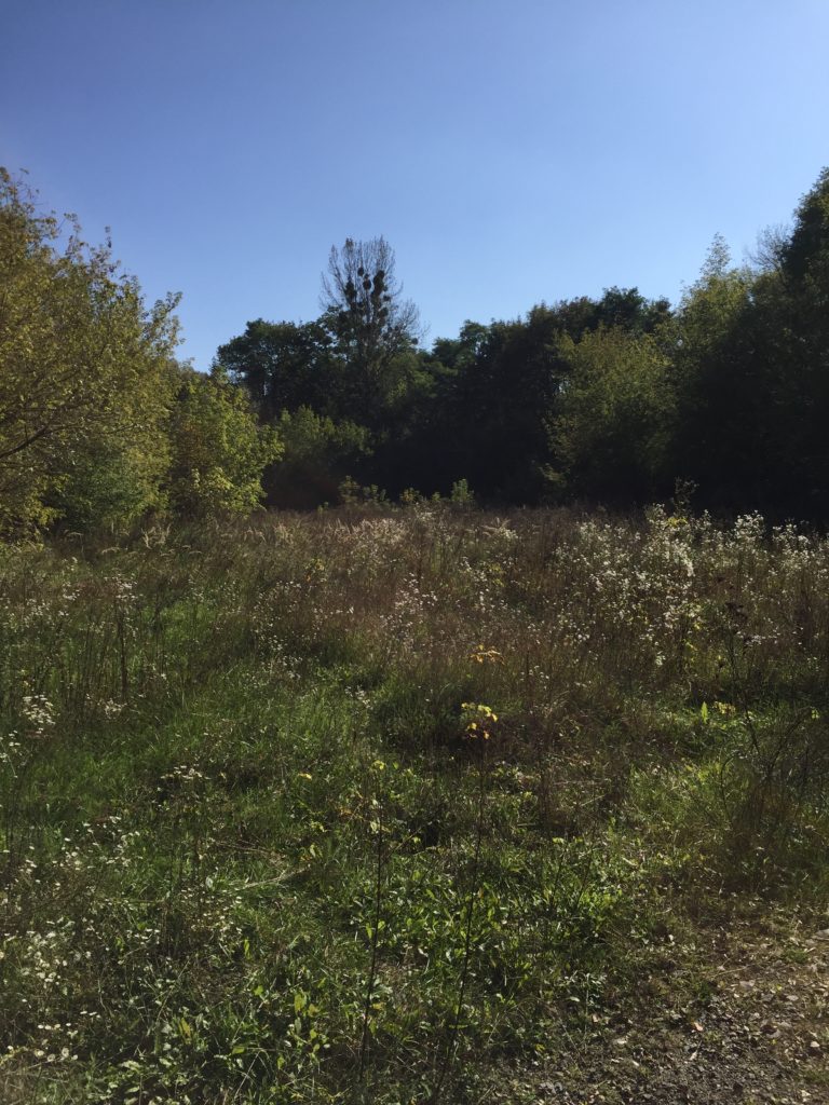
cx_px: 414
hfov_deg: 48.2
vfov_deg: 61.7
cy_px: 552
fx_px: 926
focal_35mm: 29
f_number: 2.2
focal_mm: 4.15
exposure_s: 1/2639
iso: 32
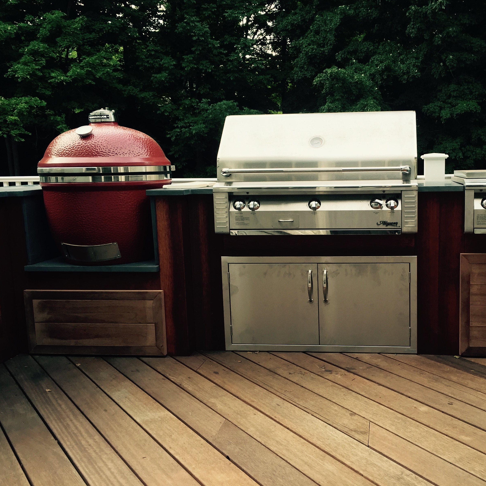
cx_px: 327
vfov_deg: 47.2
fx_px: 556
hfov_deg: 46.4
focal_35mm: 35
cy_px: 241
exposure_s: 1/120
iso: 50
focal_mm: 4.15
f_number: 2.2
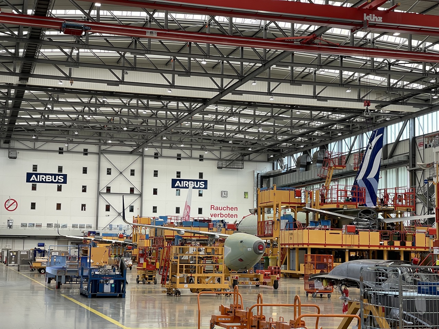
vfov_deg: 22.9
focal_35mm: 64
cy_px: 164
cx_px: 220
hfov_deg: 30.3
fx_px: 812
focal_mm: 7.5
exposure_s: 1/99
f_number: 2.2
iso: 50
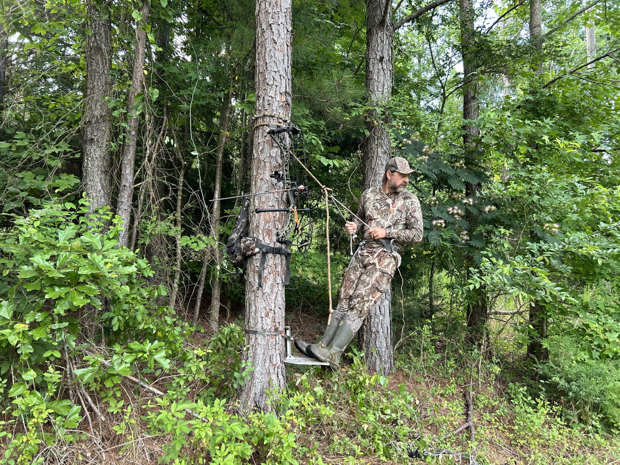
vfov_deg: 53.1
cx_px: 310
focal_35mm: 26
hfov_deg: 67.3
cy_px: 232
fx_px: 466
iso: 125
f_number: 1.5
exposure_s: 1/87
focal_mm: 5.7
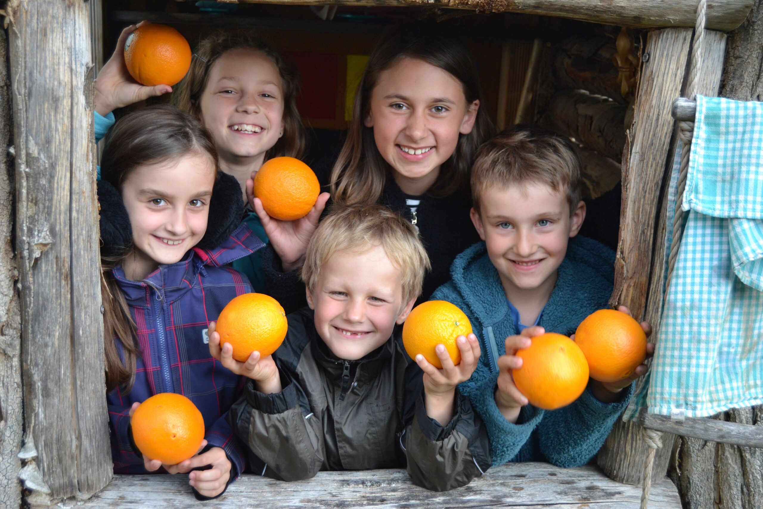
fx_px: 954
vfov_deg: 29.9
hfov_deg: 43.6
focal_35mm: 45
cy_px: 254
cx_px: 382
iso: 560
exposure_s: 1/60
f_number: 4.2
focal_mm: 30
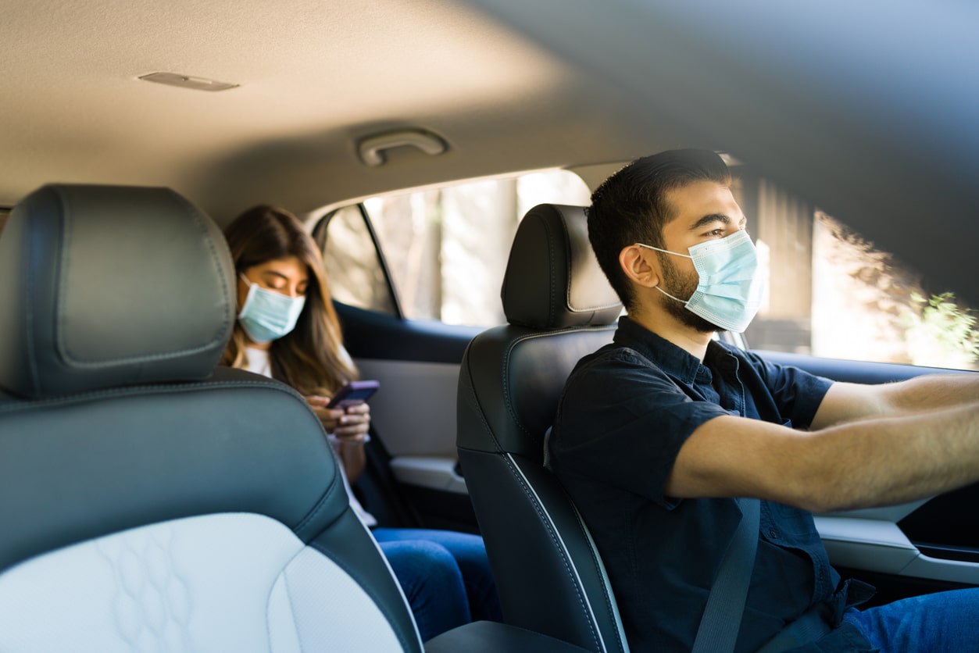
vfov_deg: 37.9
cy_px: 326
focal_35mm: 35
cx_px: 490
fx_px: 952
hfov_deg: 54.4
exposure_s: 1/160
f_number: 1.8
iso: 250
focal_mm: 35
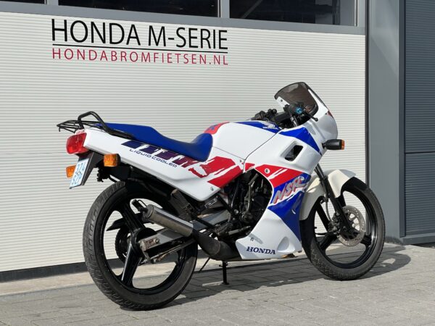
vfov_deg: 19.1
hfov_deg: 25.3
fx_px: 968
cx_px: 218
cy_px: 163
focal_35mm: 77
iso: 32
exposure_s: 1/1024
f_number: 2.8
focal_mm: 9
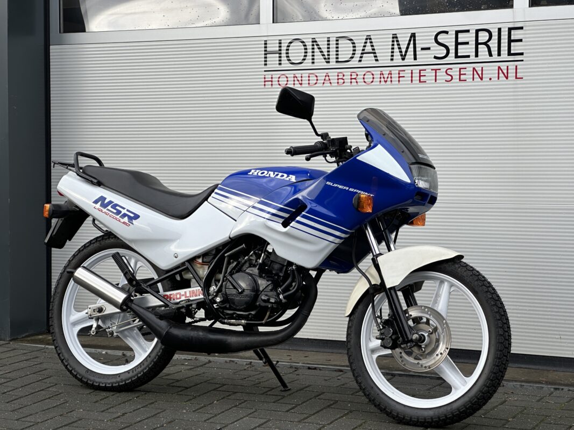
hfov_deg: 25.3
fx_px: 1277
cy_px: 215
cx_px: 287
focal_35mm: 77
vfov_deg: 19.1
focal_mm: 9
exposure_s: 1/195
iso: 32
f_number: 2.8
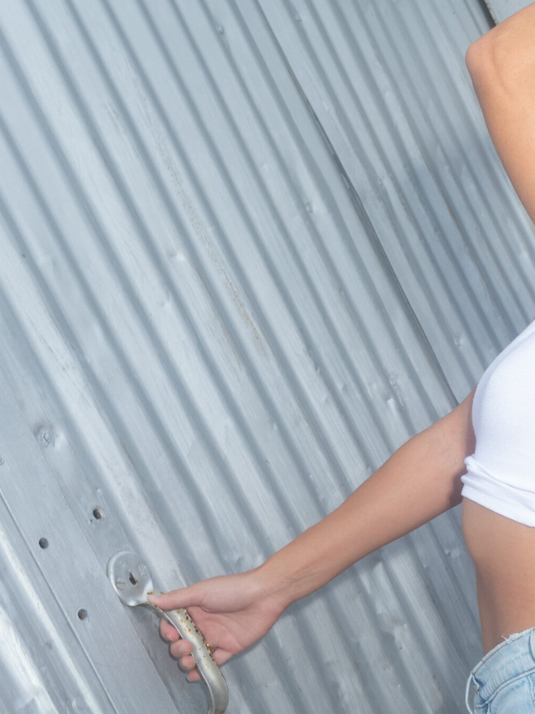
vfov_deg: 26.3
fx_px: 1525
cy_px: 393
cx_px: 505
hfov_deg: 19.5
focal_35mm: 74
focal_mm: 8.5
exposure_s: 1/250
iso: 100
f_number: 3.2
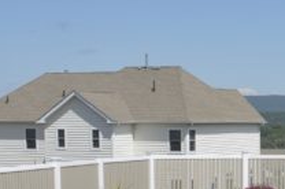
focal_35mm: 128
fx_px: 1012
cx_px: 371
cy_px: 246
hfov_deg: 15.3
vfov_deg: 10.4
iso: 200
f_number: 11
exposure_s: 1/500
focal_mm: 24
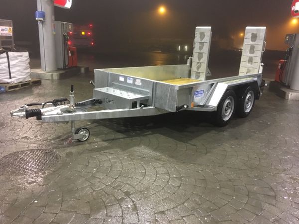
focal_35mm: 29
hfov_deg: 61.7
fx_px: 250
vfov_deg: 48.2
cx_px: 150
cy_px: 112
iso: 200
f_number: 2.2
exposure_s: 1/17
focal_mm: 4.15
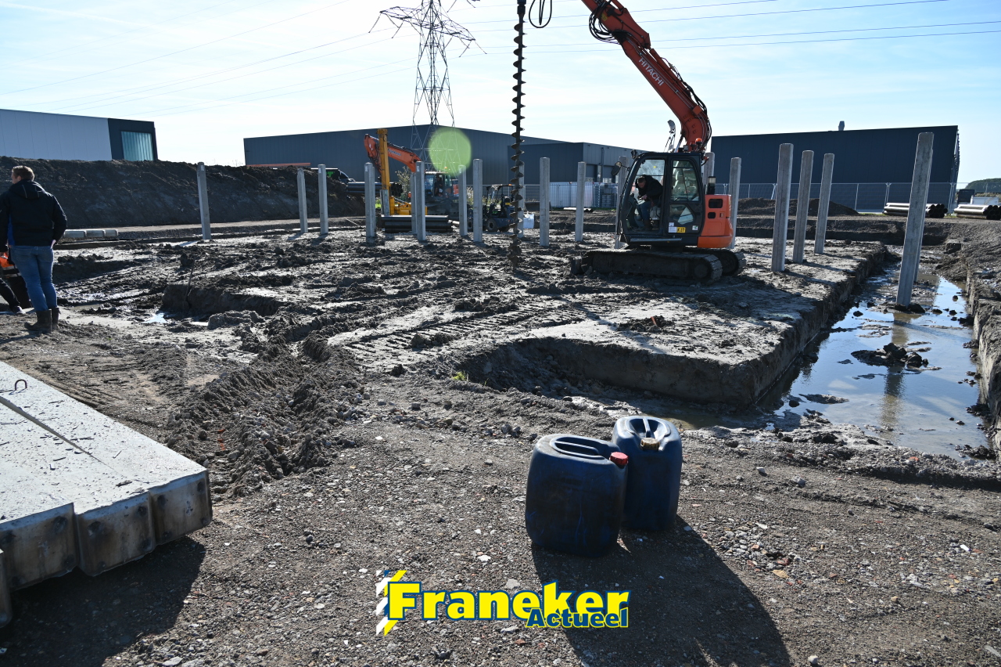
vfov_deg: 53.1
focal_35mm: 24
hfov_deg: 73.8
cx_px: 500
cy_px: 334
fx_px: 667
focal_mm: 24
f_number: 6.3
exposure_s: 1/320
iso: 100
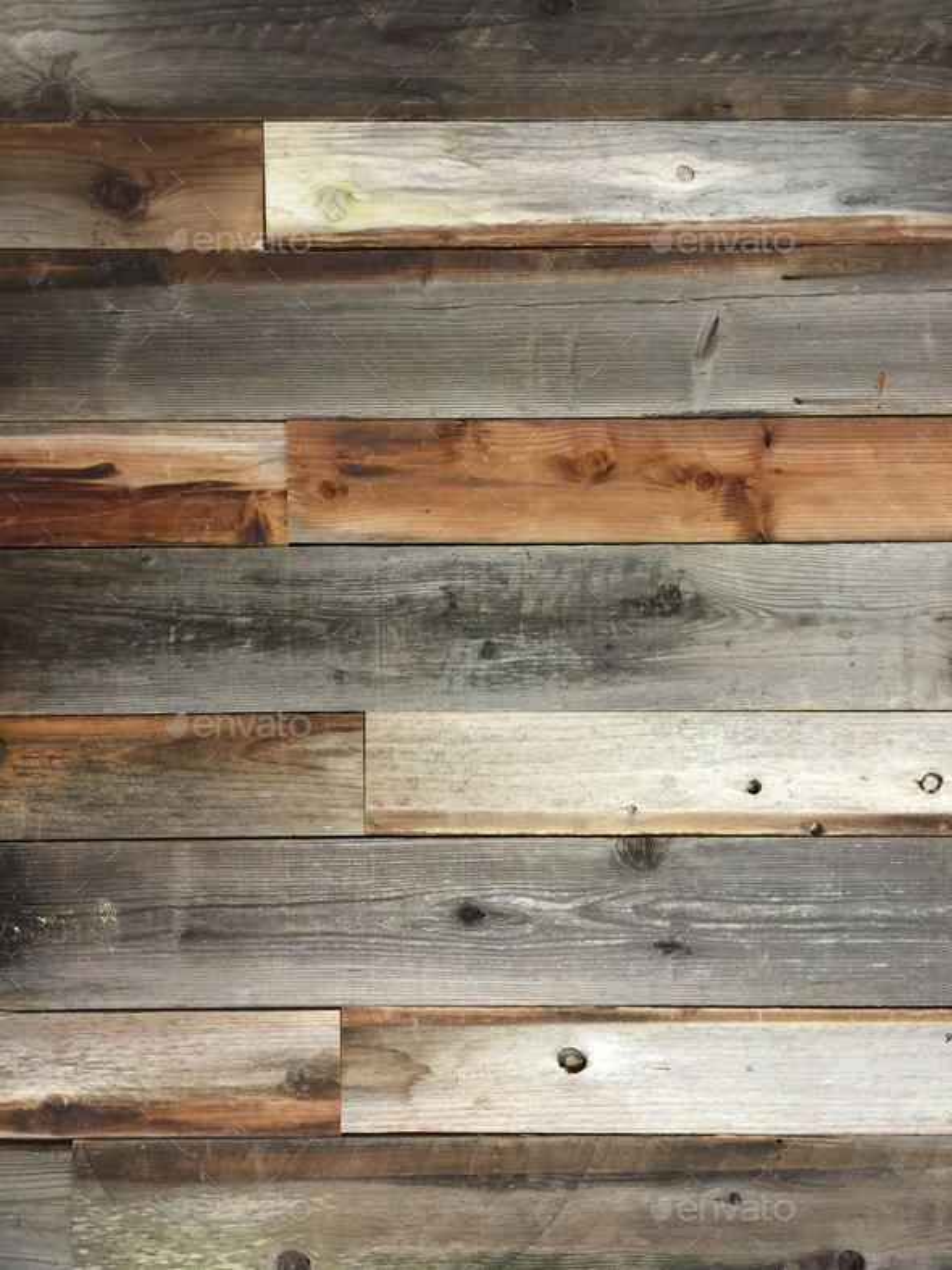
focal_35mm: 29
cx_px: 476
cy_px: 635
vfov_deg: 61.7
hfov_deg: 48.2
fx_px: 1064
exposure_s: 1/15
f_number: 2.2
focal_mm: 4.15
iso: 50
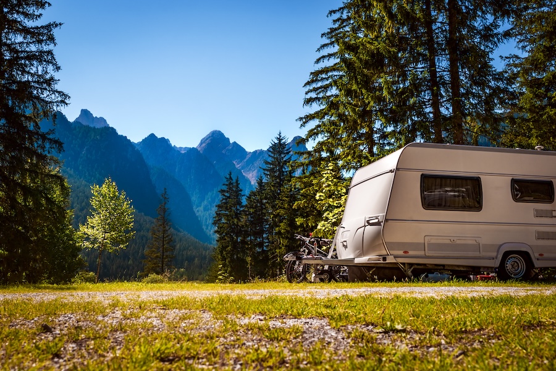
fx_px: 571
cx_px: 278
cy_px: 186
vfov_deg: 35.9
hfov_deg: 51.9
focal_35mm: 37
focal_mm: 25
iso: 100
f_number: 8
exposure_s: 1/640
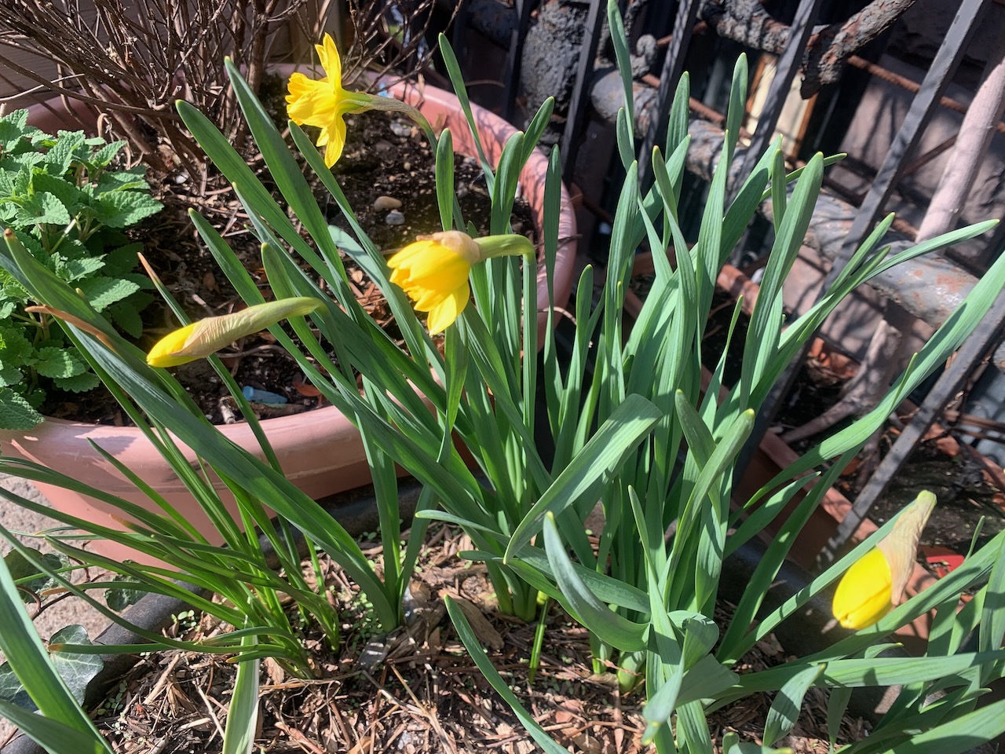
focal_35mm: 26
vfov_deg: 53.1
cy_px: 377
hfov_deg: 67.3
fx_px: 755
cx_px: 502
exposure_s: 1/426
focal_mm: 4.25
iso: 25
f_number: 1.8
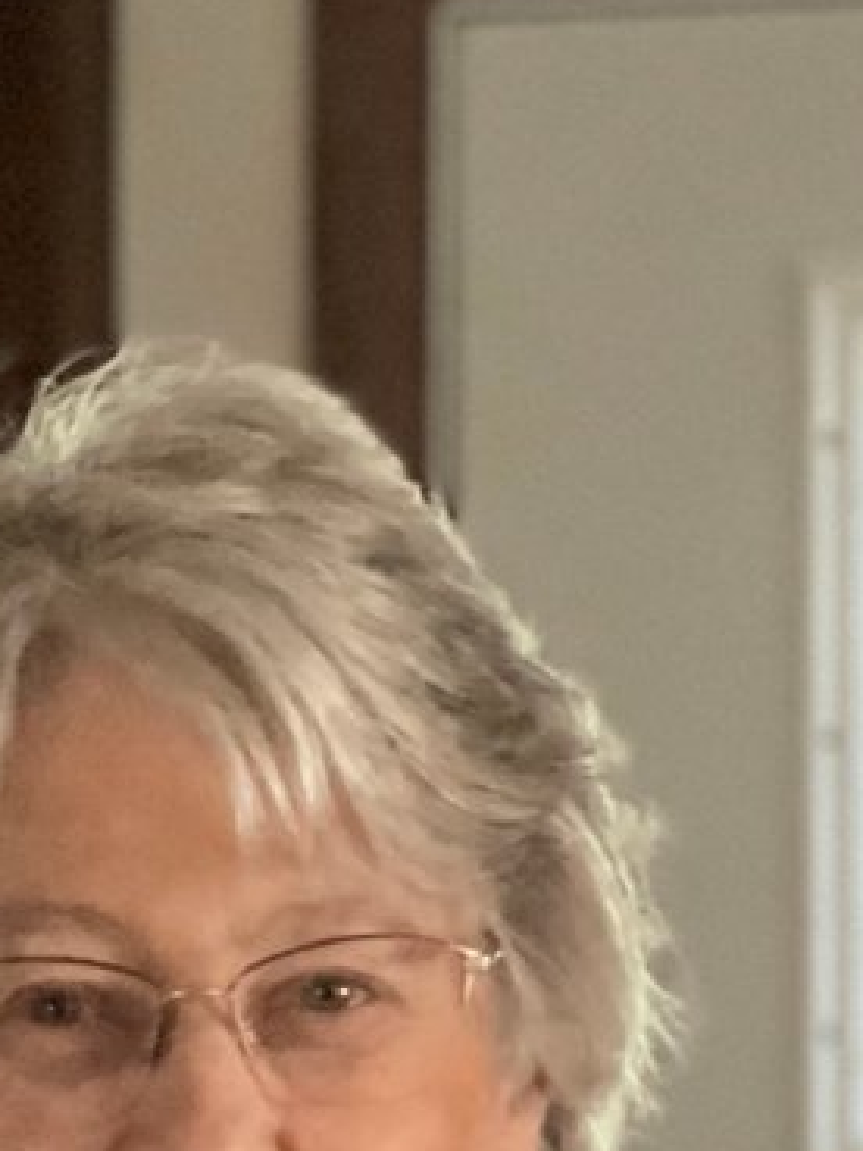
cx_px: -100
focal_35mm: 289
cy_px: 2036
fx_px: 9607
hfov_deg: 5.1
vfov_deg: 6.7
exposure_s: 1/15
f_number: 2
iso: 800
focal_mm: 6
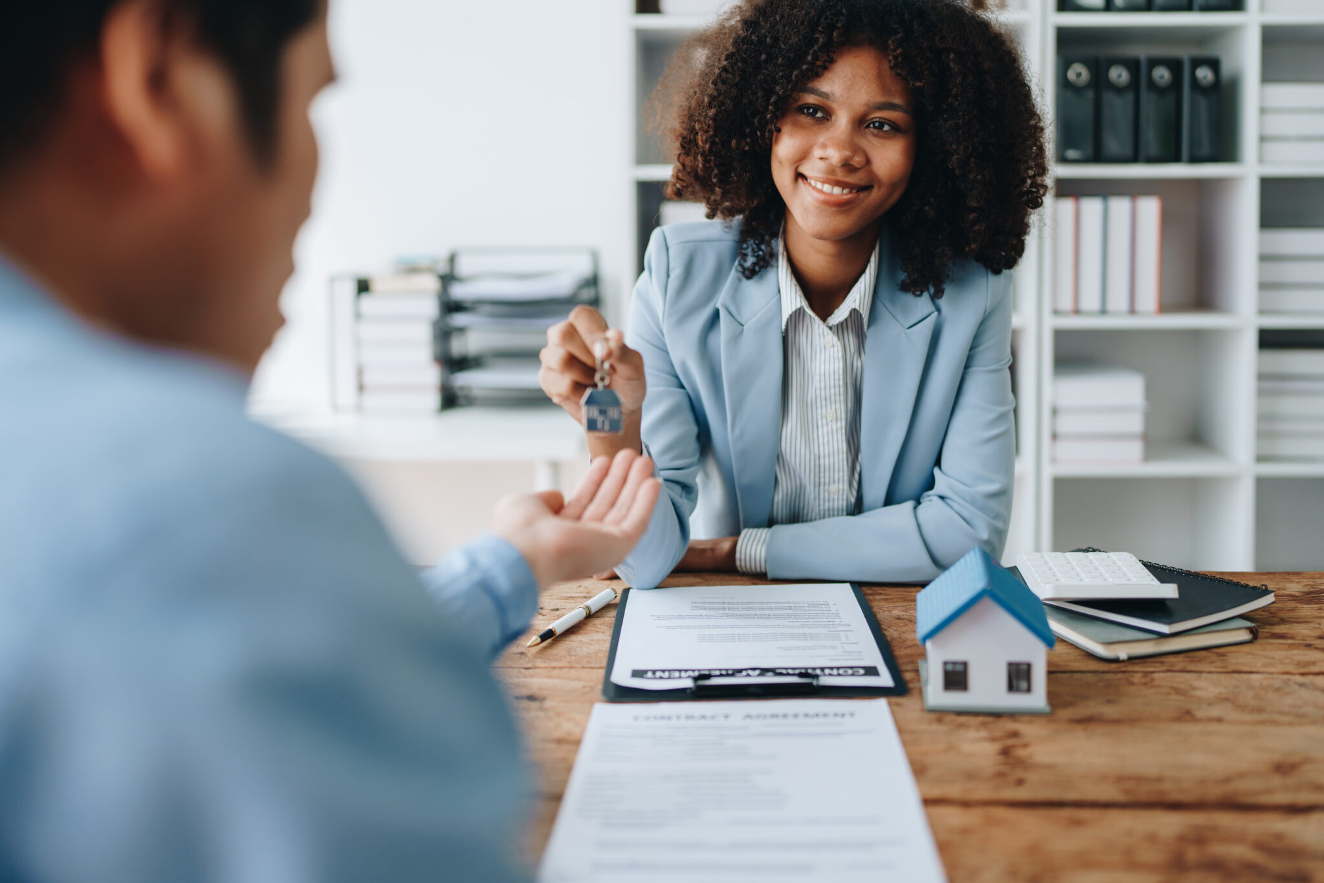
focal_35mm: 35
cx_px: 662
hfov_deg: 54.4
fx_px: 1287
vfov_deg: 37.8
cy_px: 442
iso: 100
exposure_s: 1/1000
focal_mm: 35
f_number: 1.4
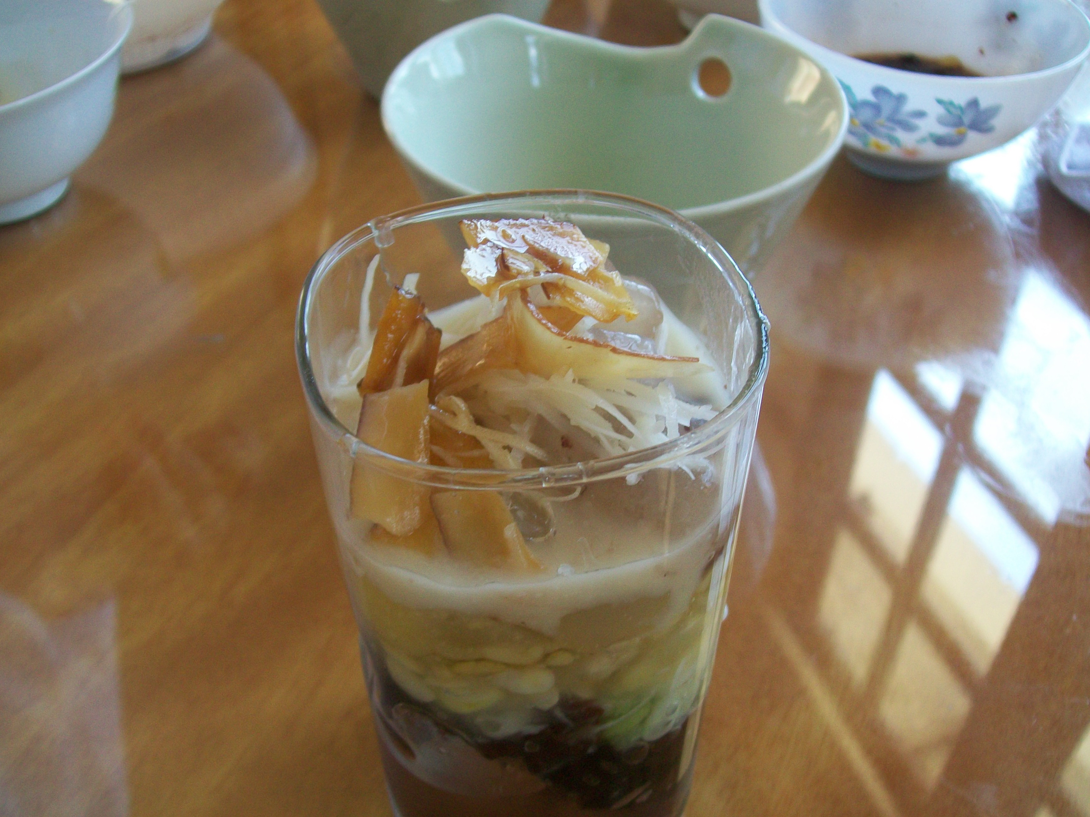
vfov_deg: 39.7
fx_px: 1134
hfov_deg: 51.4
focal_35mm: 36
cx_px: 545
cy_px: 408
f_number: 2.7
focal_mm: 6
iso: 78
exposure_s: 1/60
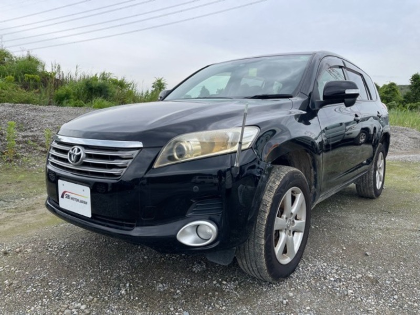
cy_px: 158
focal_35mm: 26
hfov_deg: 67.3
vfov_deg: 53.1
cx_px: 210
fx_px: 315
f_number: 1.6
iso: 32
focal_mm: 5.1
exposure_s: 1/1279
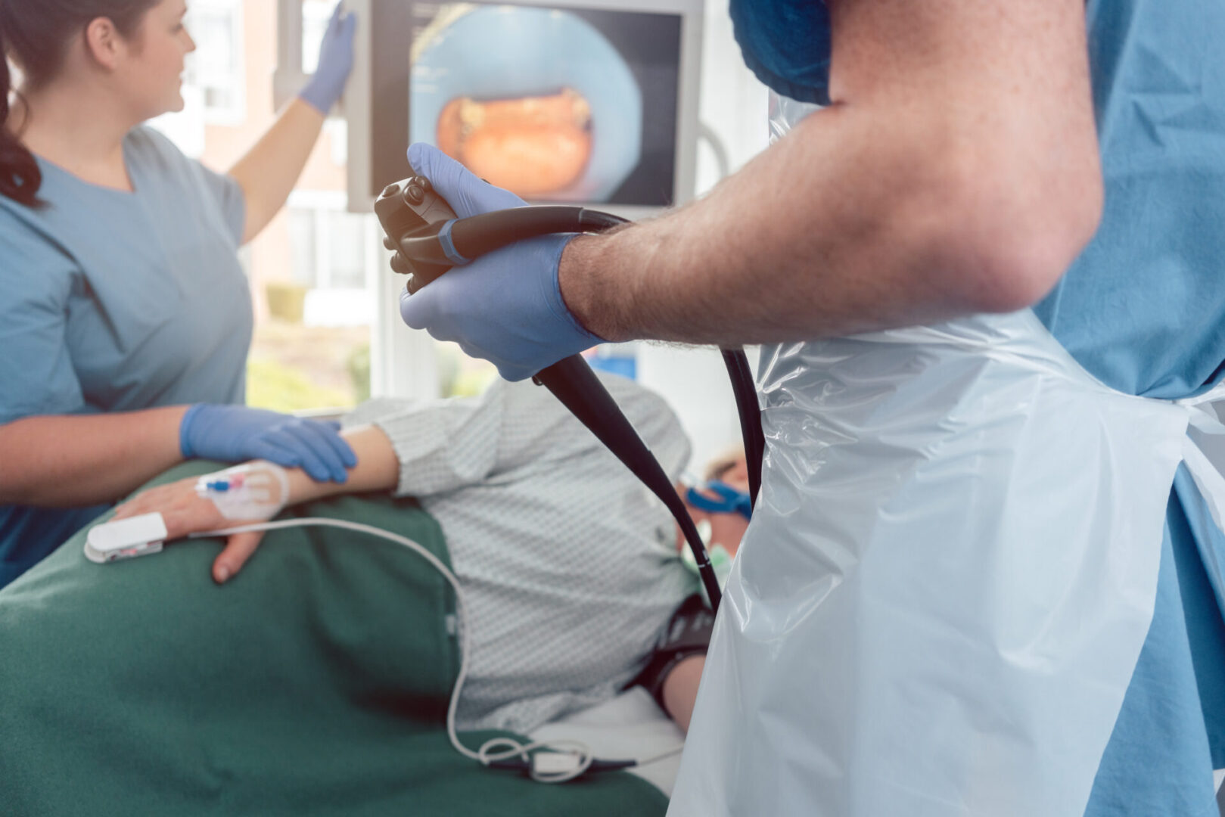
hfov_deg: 54.4
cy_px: 408
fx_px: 1191
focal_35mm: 35
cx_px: 612
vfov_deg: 37.9
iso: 640
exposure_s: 1/125
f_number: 3.5
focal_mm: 35
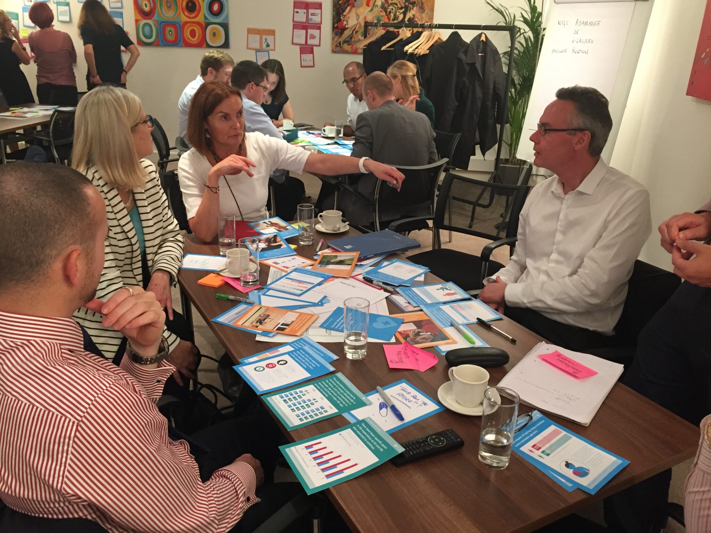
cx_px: 356
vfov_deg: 48.2
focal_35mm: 29
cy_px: 266
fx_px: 596
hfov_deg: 61.7
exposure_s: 1/30
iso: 160
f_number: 2.2
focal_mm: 4.15
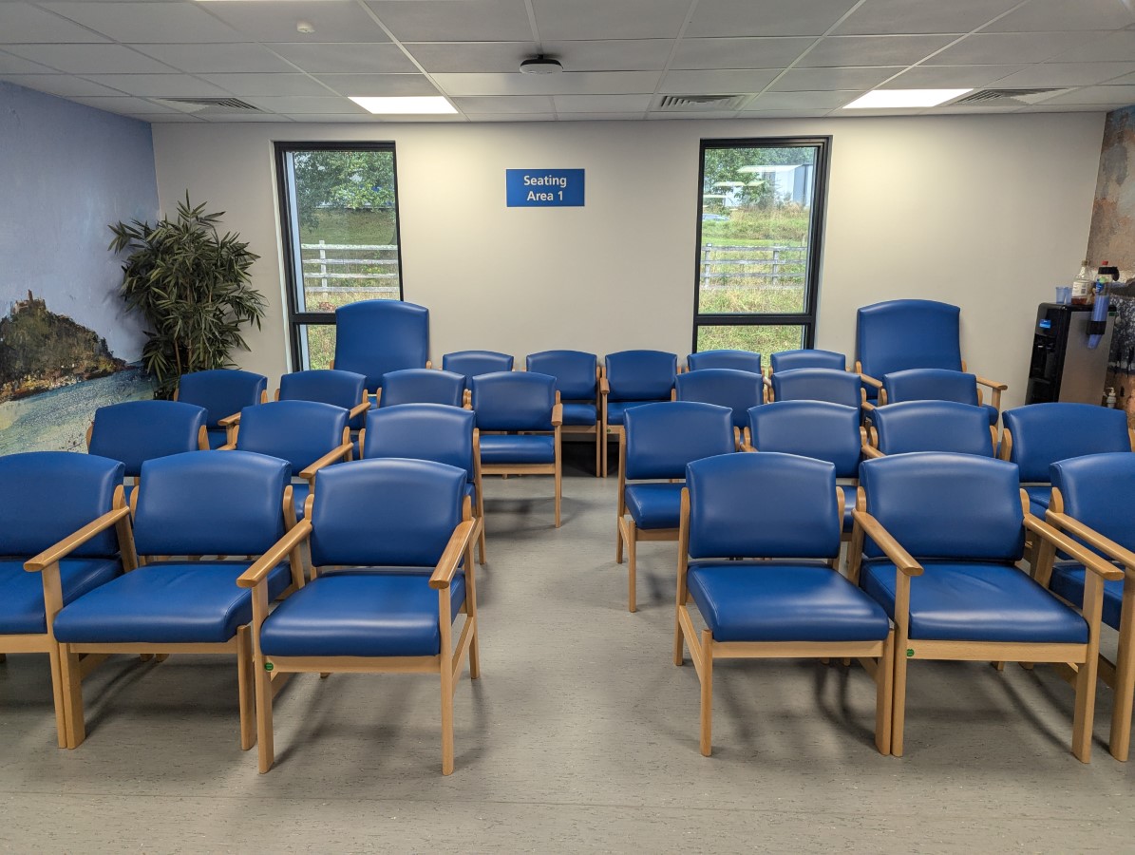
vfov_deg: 56.9
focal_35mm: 24
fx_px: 788
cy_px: 428
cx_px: 568
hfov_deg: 71.5
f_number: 1.85
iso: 82
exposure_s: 1/100
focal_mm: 6.81
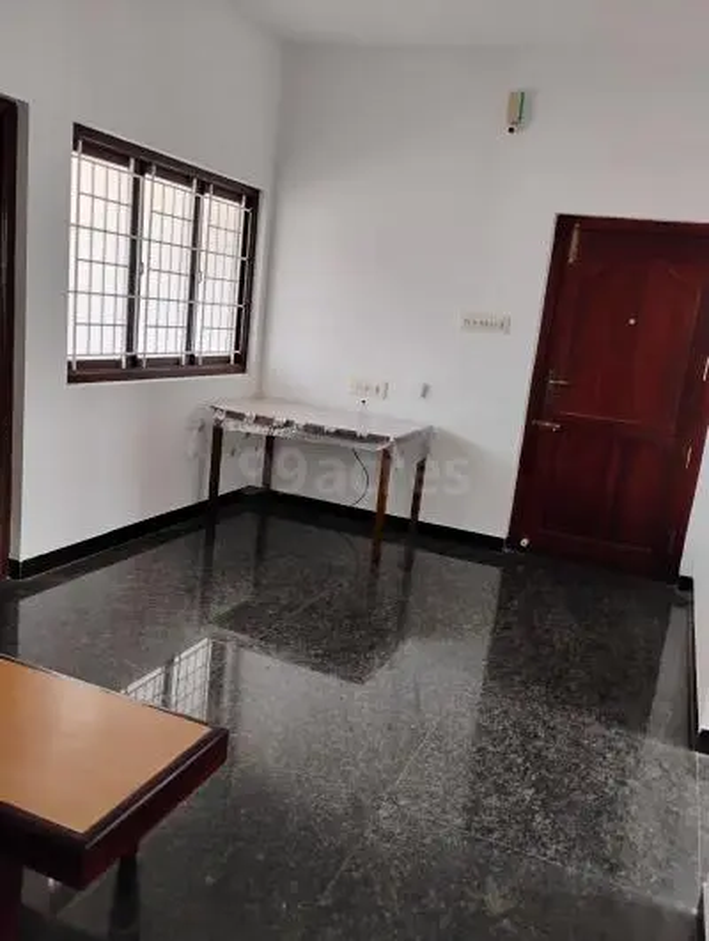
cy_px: 470
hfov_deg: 49.9
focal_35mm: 28
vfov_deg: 63.4
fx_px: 763
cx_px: 354
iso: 822
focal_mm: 4.26
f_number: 1.8
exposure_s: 1/50
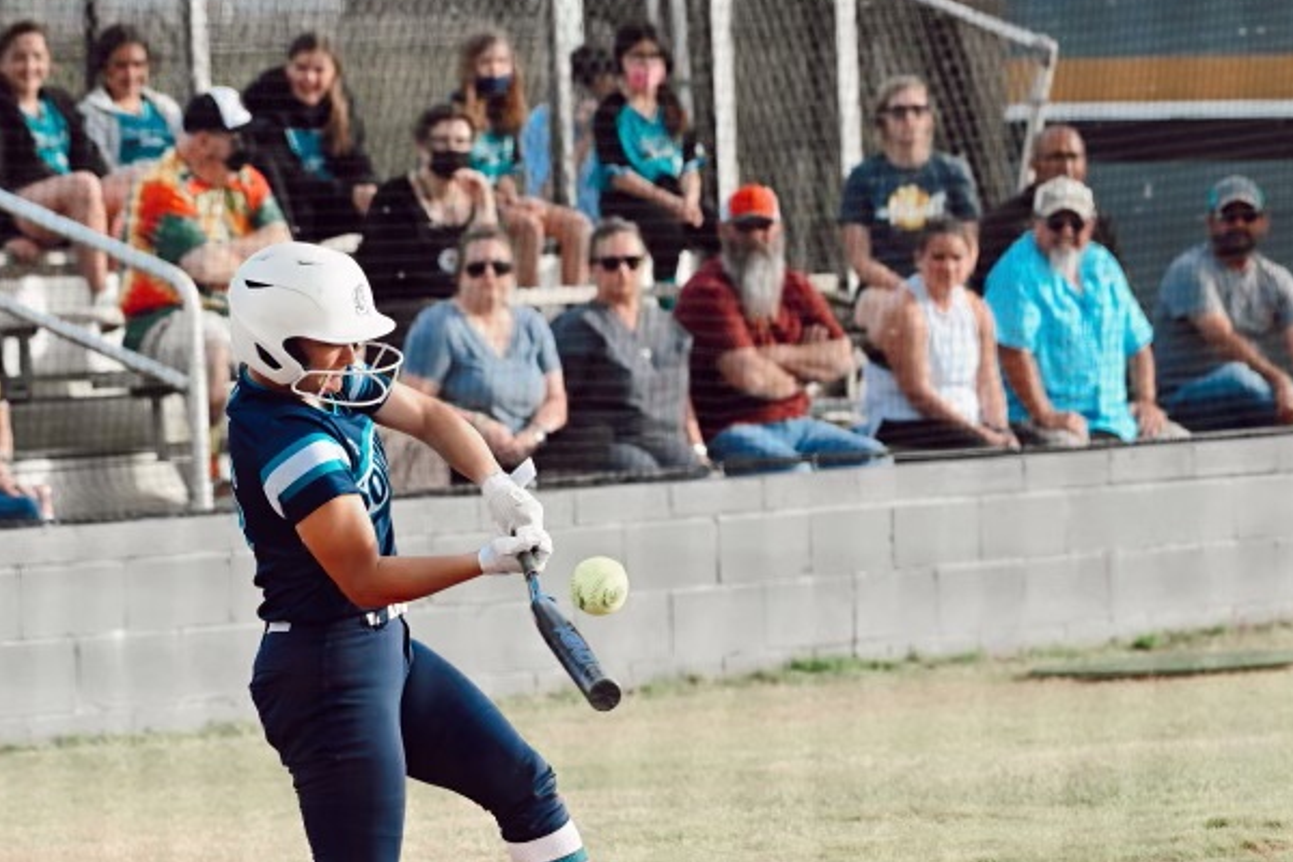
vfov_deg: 5.1
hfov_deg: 7.6
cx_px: 629
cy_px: 550
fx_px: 9697
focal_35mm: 270
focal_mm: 200
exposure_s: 1/5000
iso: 3200
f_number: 6.3
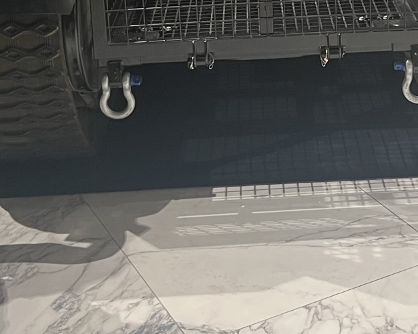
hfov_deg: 22.9
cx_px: 290
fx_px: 1027
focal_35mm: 83
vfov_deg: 17.6
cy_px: -64
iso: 250
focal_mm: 5.7
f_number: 1.5
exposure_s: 1/50
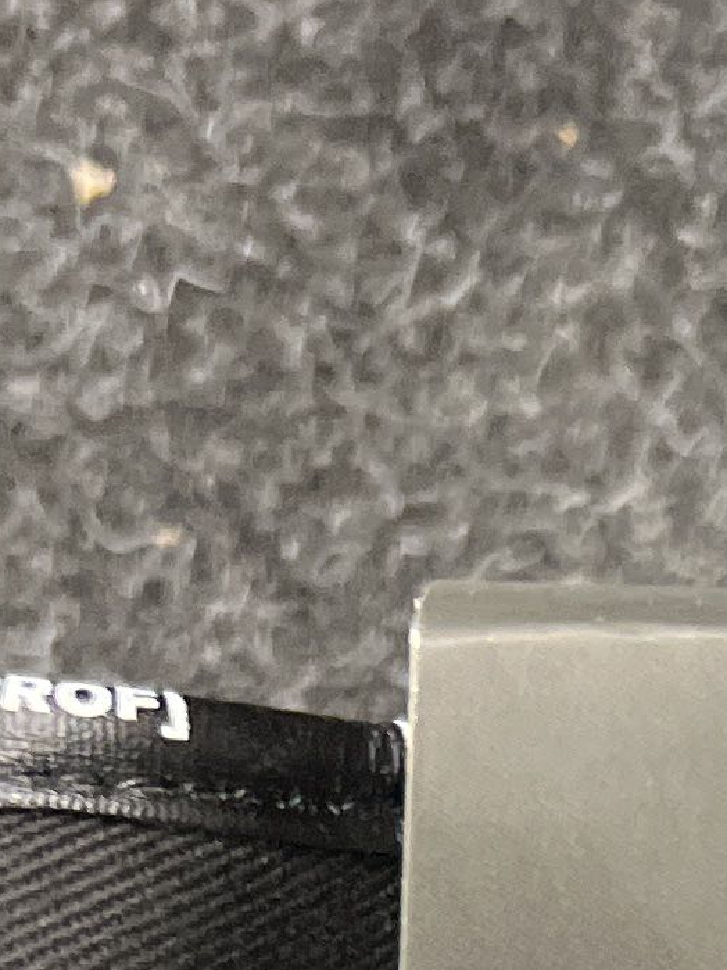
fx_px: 4202
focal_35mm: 150
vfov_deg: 11.3
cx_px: 1024
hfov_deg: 9.7
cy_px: 2191
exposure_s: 1/60
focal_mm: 5.7
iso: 200
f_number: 1.5
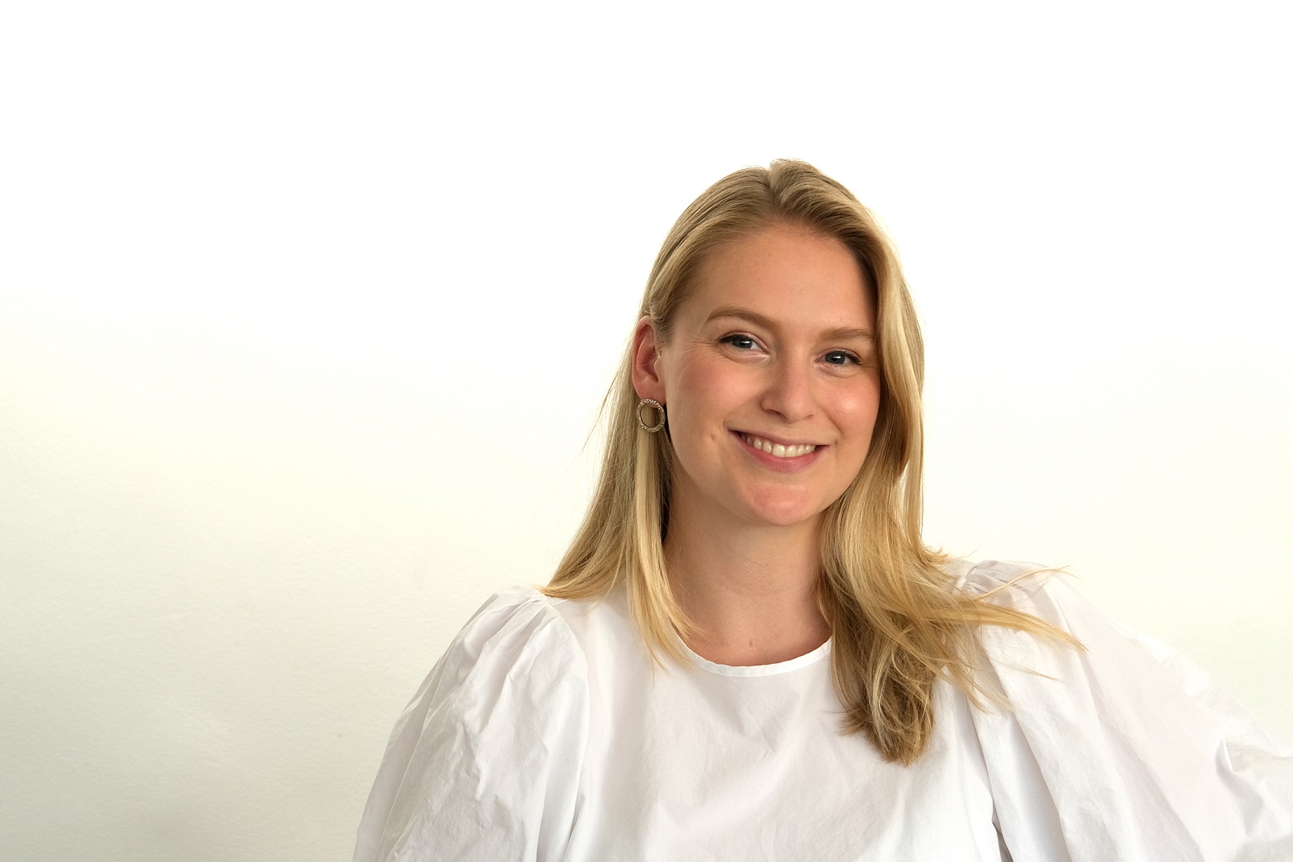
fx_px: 2514
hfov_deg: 28.8
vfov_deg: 19.5
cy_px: 405
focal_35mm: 70
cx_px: 752
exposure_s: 1/50
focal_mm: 32.5
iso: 400
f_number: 4
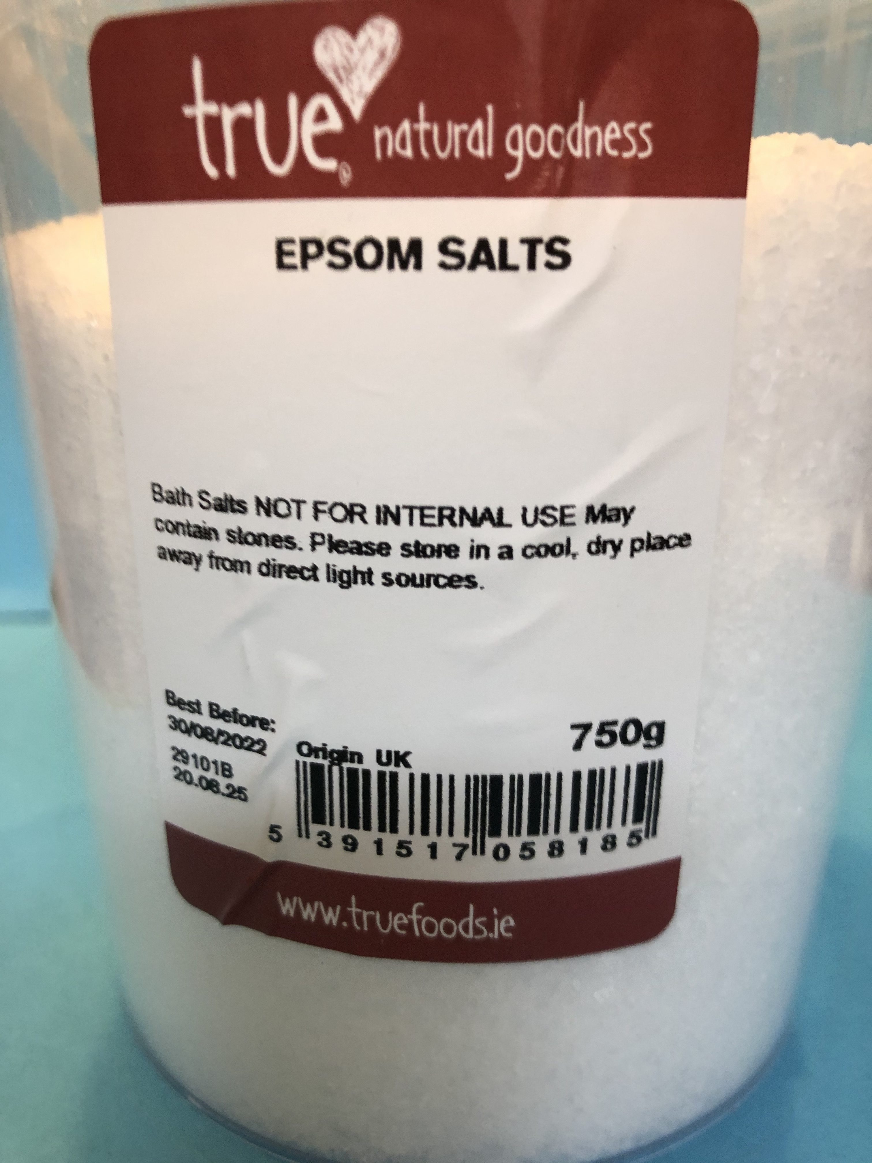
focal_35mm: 28
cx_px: 436
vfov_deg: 63.4
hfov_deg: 49.7
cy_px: 582
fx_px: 940
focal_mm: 3.99
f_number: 1.8
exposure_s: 1/25
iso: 40
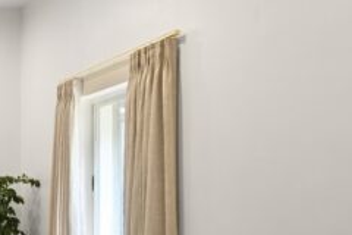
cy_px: 203
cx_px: -182
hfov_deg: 22.1
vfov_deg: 18.0
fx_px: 733
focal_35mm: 75
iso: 100
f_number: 8
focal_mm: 24
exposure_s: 2.5
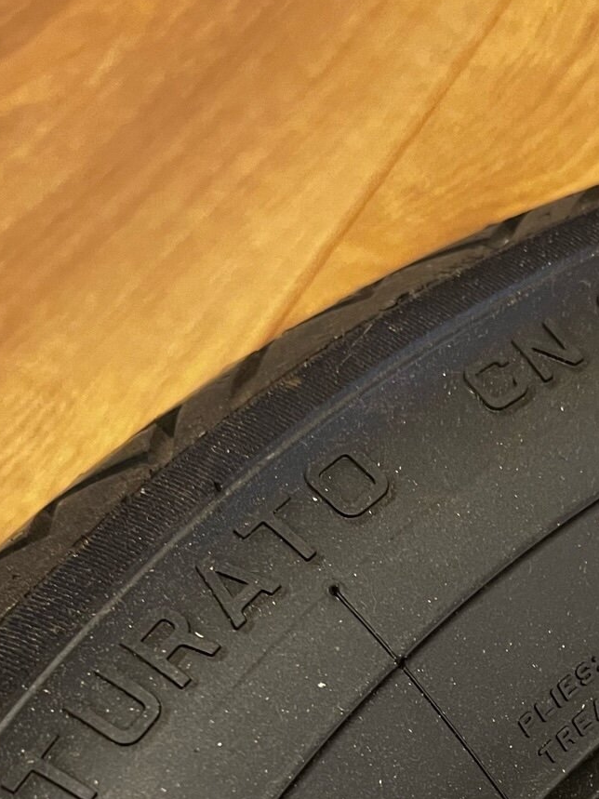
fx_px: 1431
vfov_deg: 29.2
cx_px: 423
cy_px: 796
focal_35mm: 62
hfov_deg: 23.5
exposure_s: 1/40
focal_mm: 5.7
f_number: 1.5
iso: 400
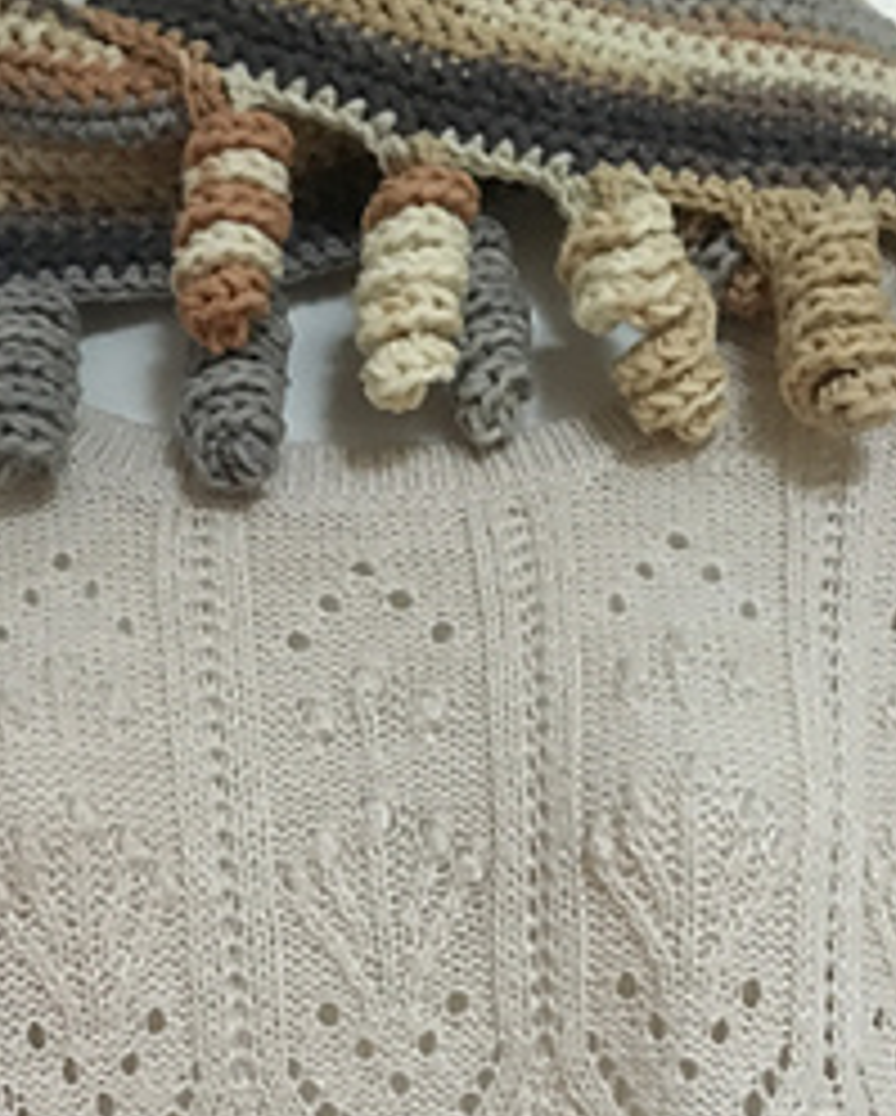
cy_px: 1004
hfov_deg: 26.7
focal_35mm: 57
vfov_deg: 31.4
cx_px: 403
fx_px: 1886
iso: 200
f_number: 2.2
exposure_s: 1/17
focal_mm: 4.15
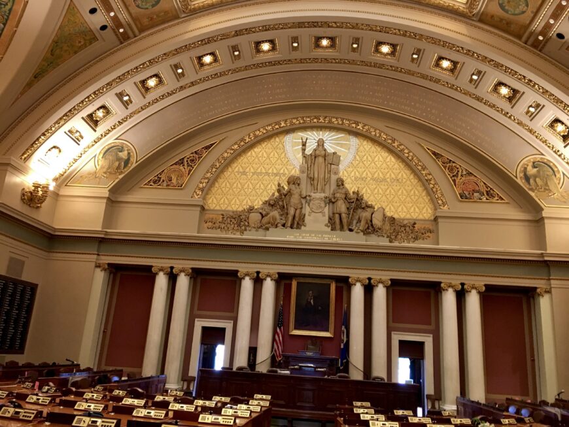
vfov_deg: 48.2
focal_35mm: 29
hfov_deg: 61.6
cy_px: 214
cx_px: 284
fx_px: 477
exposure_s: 1/30
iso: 160
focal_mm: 4.15
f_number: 2.2
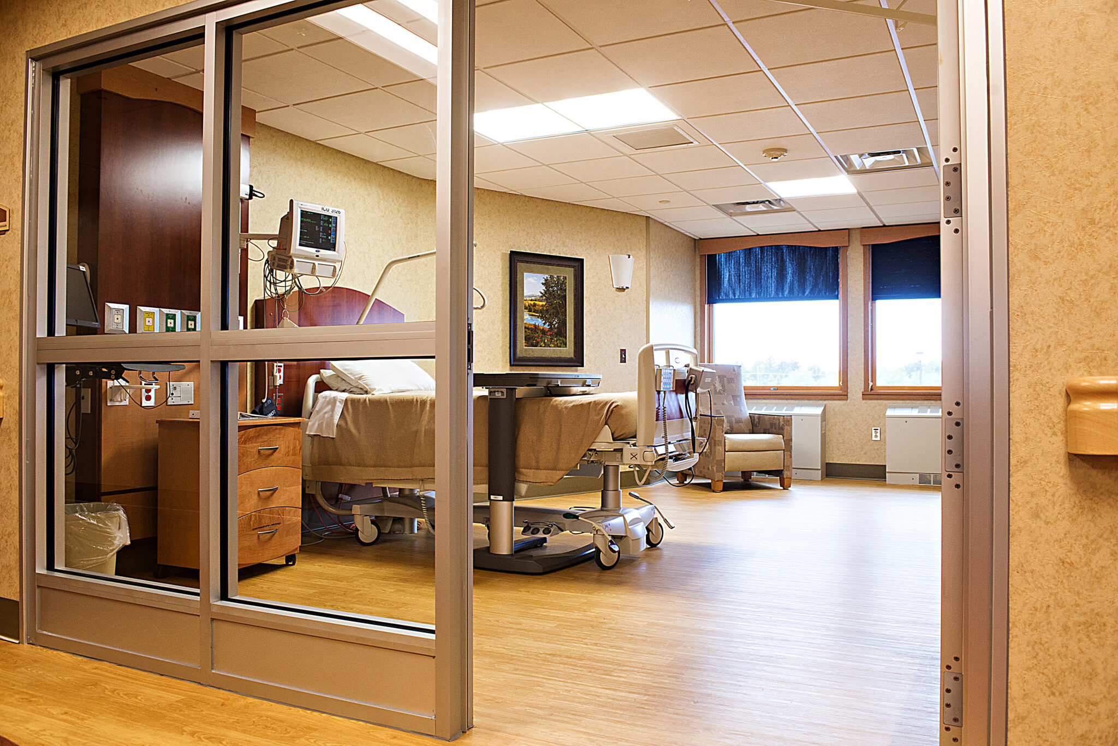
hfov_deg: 65.5
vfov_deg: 46.4
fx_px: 870
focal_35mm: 28
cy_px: 373
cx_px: 559
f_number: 7.1
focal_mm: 28
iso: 800
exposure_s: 1/50
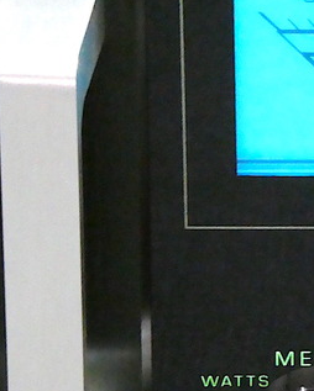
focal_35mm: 399
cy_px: 252
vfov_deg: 4.8
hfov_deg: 3.9
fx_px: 4631
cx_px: 336
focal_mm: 24.2
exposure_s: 1/13
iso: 1600
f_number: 5.6
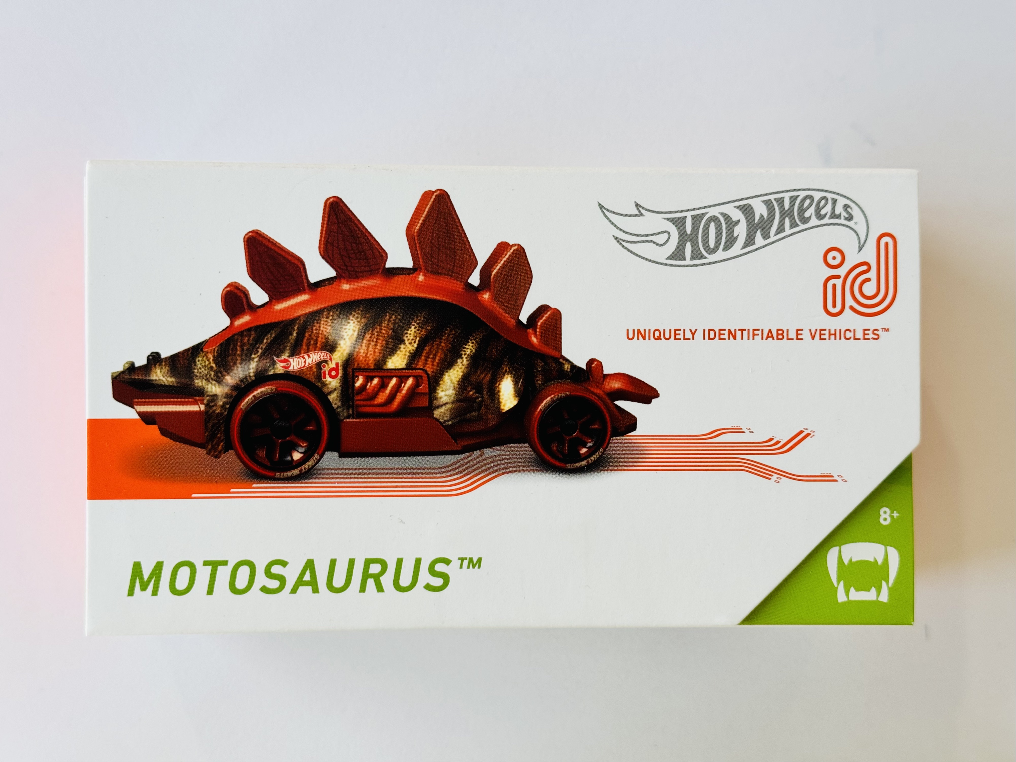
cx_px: 508
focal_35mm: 48
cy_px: 381
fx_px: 1409
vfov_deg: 30.3
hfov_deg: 39.7
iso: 64
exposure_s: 1/60
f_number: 1.78
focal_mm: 6.86
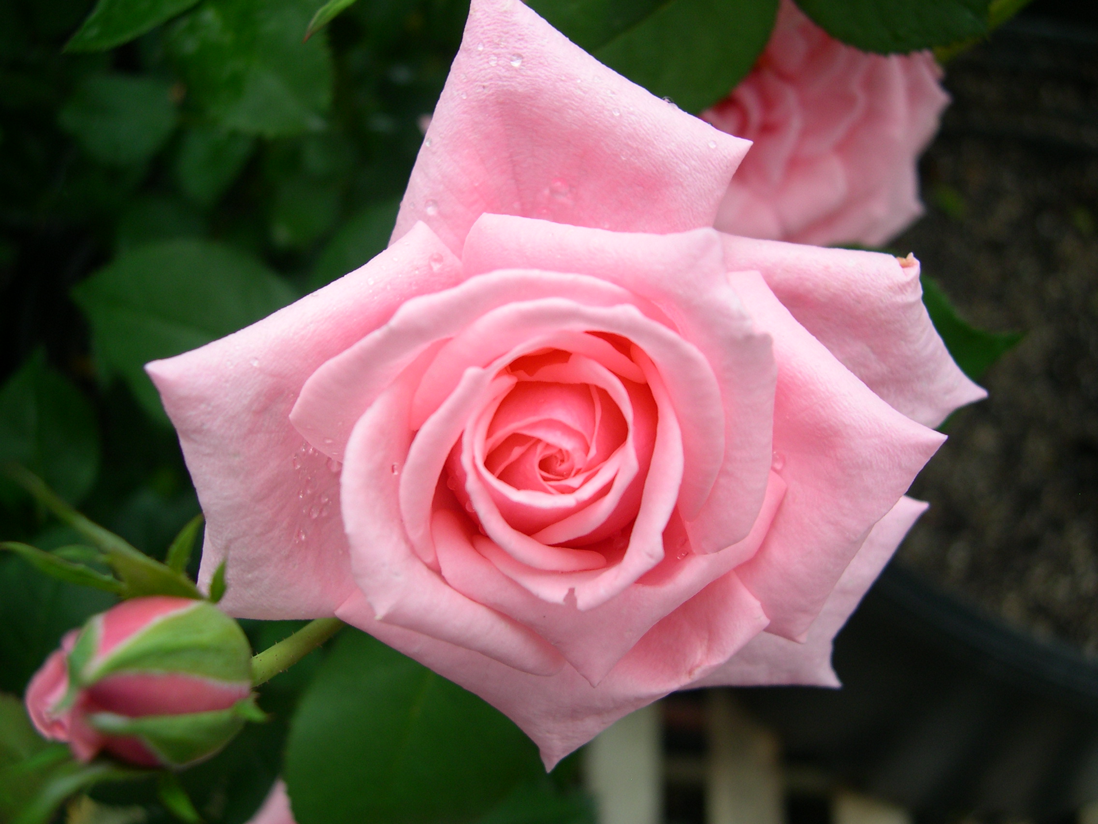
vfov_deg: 37.7
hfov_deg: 49.0
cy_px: 412
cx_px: 549
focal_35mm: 38
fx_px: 1205
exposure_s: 1/115
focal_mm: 8
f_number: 2.8
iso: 100
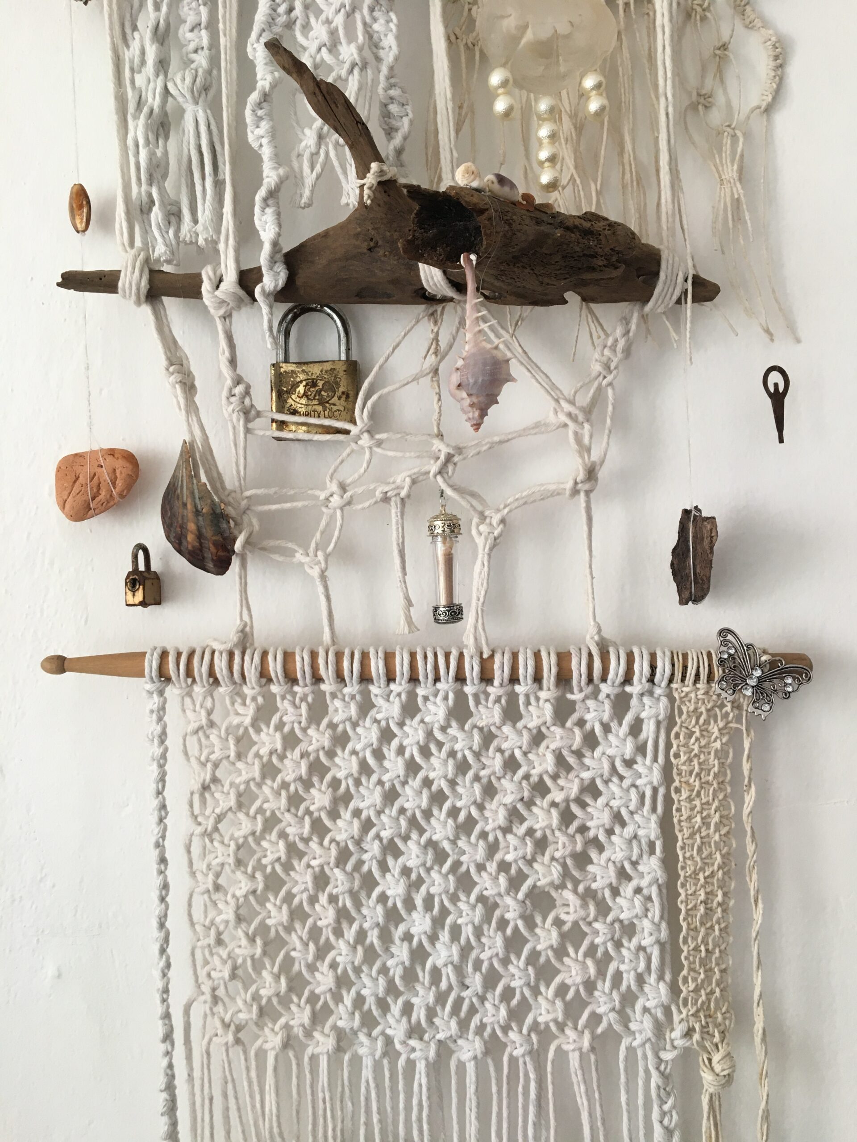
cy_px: 571
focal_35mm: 29
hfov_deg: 48.2
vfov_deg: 61.7
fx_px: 957
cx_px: 428
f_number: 2.2
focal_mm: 4.15
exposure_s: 1/33
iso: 40
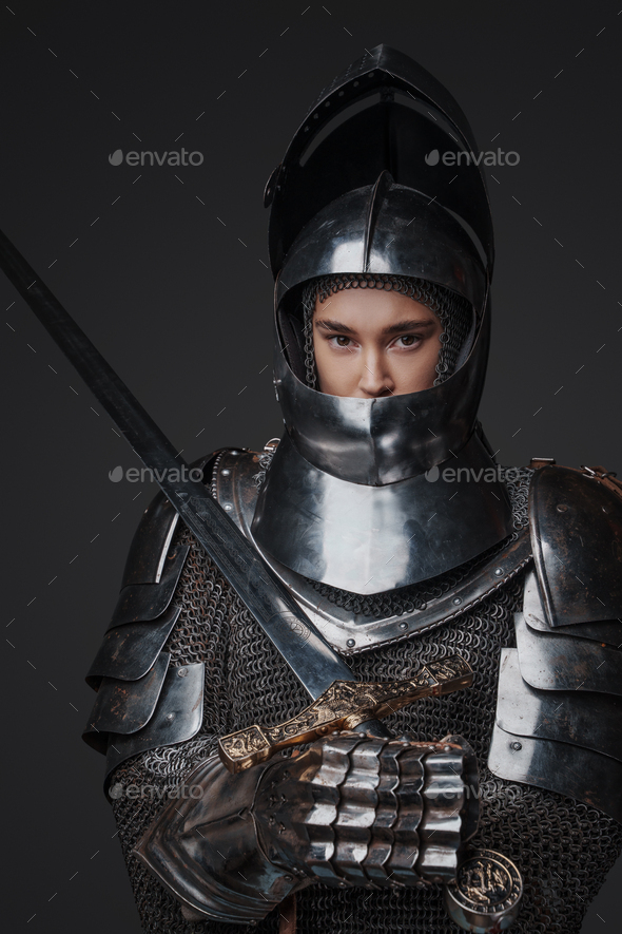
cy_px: 467
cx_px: 311
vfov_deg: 33.9
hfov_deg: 23.0
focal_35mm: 59
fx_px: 1529
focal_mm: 59
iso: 200
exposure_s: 1/200
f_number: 7.1
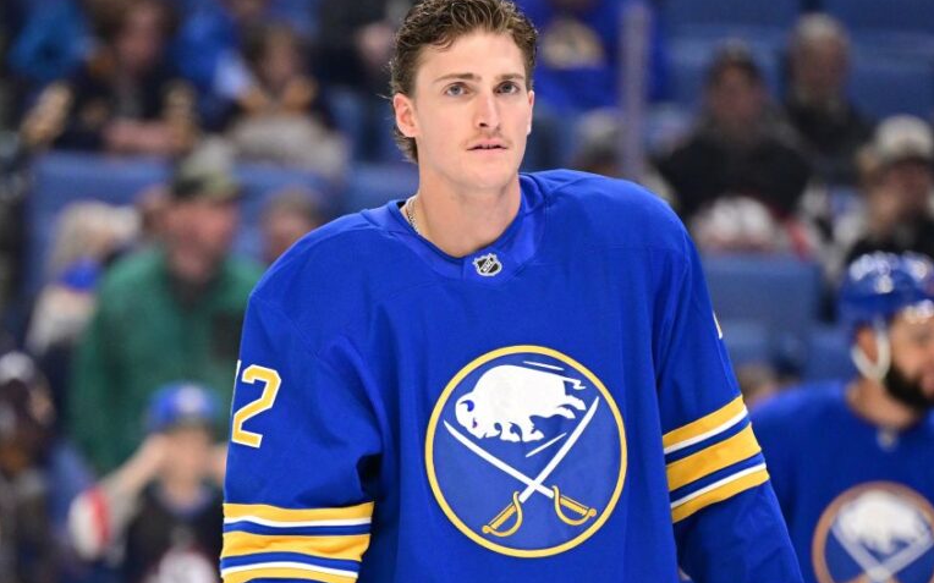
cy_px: 281
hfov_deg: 10.2
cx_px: 467
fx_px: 5217
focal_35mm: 205
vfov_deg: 6.4
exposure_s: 1/1600
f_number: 2.8
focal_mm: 200
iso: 3200
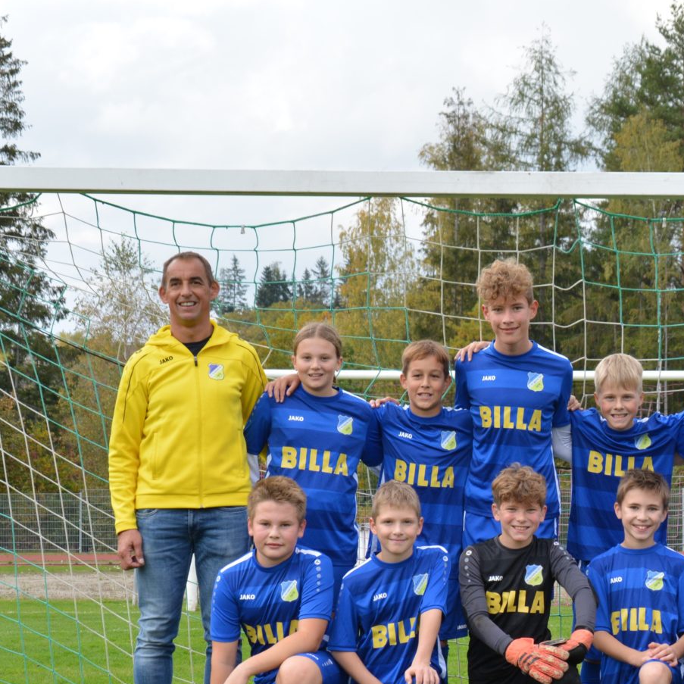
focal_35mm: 103
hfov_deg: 16.7
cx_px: 594
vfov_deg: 16.9
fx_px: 2303
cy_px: 434
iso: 500
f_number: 8
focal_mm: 38
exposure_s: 1/250
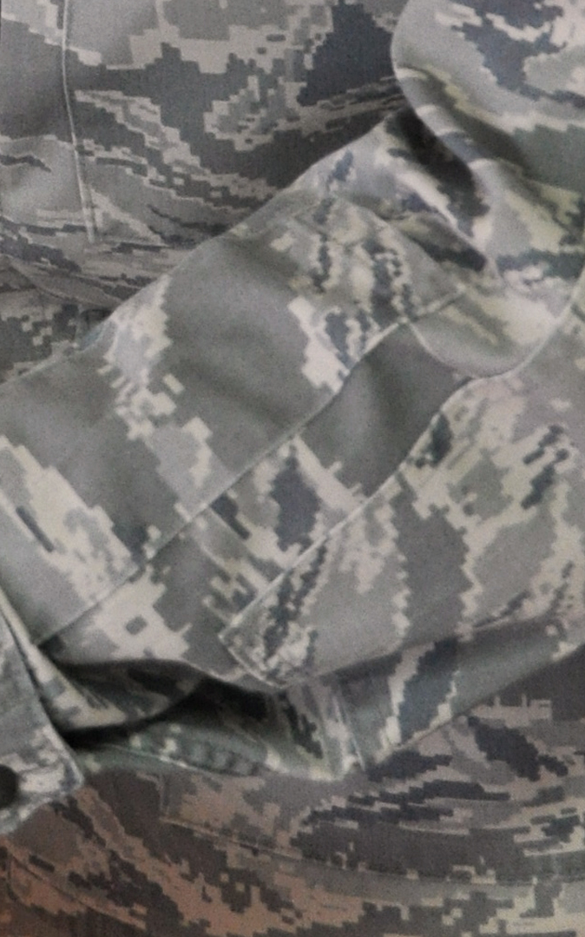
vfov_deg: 11.6
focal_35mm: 176
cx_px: -241
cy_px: -211
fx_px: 4492
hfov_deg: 7.3
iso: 800
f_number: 4
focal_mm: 29
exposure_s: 1/60
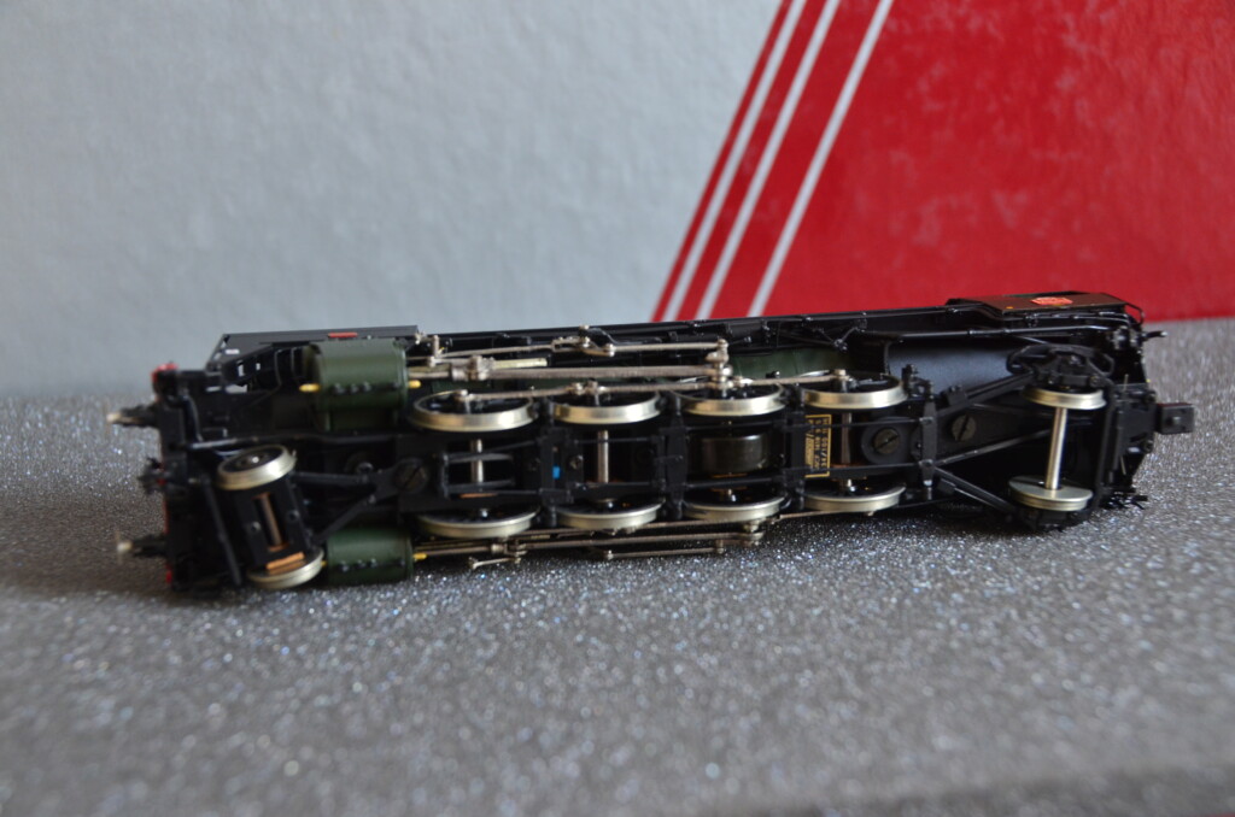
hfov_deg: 32.0
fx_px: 2157
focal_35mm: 63
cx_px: 618
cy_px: 408
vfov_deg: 21.5
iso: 800
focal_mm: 42
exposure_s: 1/13
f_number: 6.3
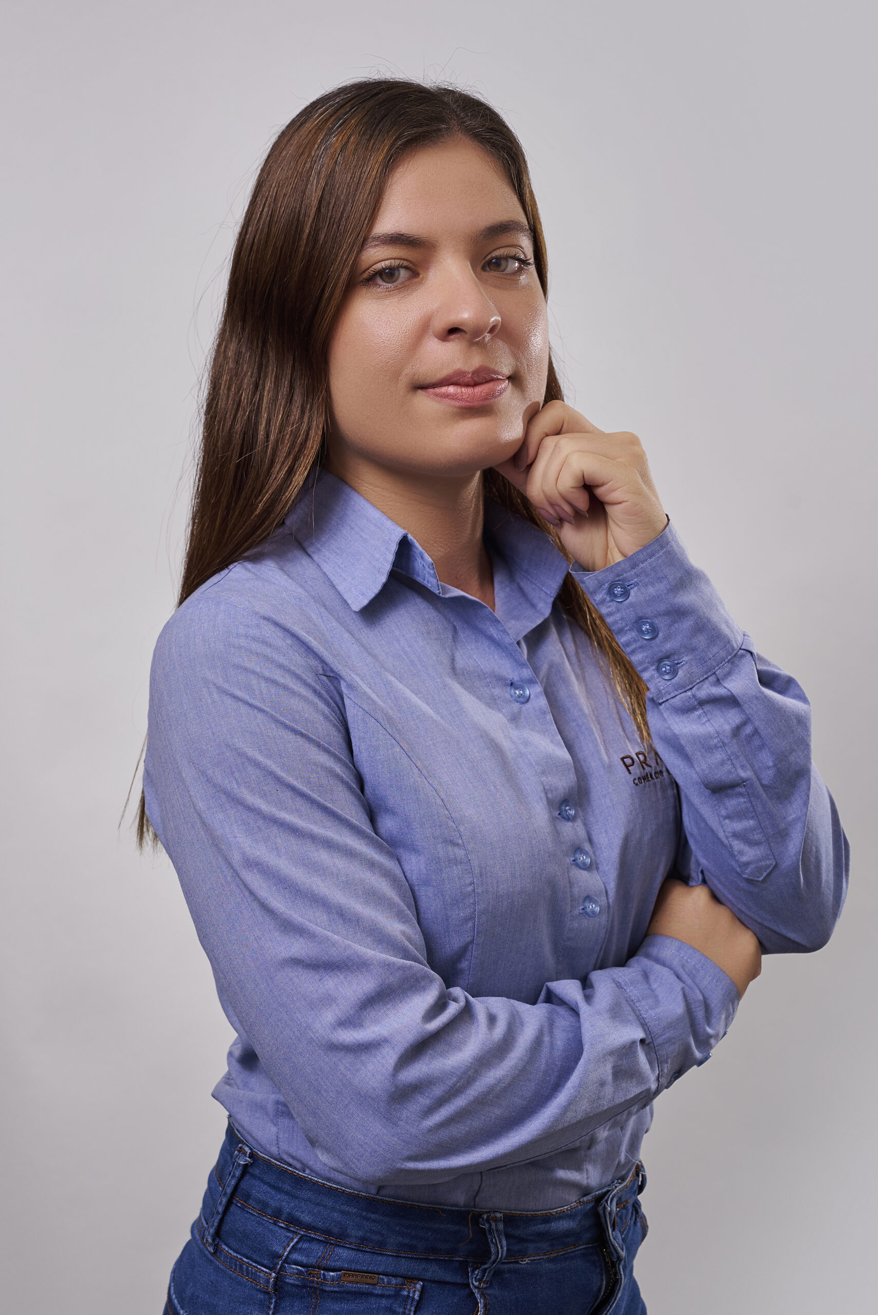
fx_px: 1681
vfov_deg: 42.7
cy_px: 658
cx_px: 439
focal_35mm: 46
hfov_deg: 29.3
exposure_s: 1/125
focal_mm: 46
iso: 100
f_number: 7.1
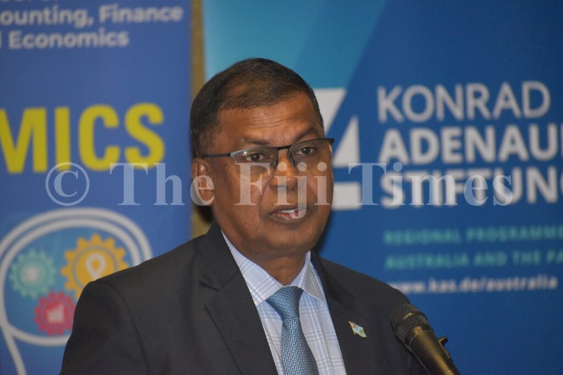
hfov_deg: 7.0
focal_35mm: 292
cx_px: 282
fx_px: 4575
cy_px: 188
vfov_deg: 4.7
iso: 6400
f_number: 5.3
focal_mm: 195
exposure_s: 1/60
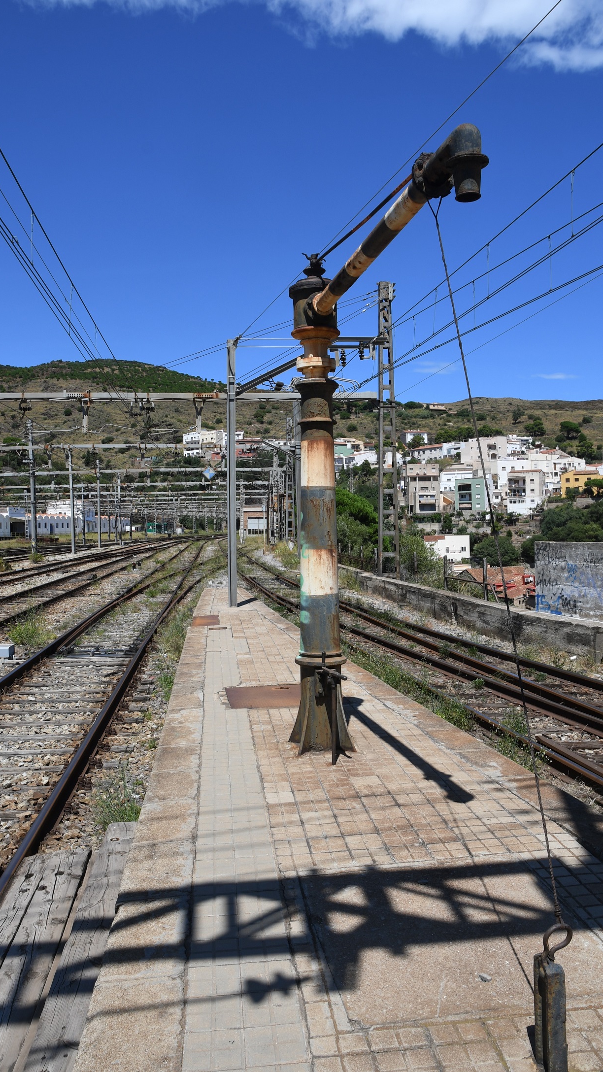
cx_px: 286
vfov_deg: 71.9
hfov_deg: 44.4
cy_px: 531
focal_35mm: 26
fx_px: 739
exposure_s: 1/250
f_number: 10
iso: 125
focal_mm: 16
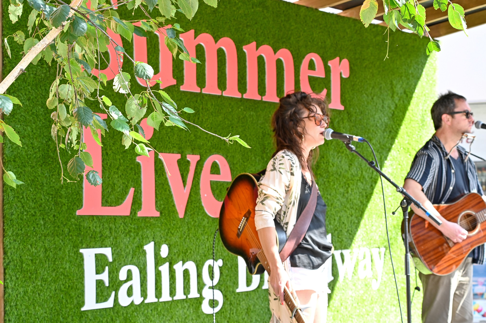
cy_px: 162
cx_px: 243
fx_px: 1093
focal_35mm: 81
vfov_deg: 16.8
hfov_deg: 25.1
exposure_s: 1/160
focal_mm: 81
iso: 800
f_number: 8
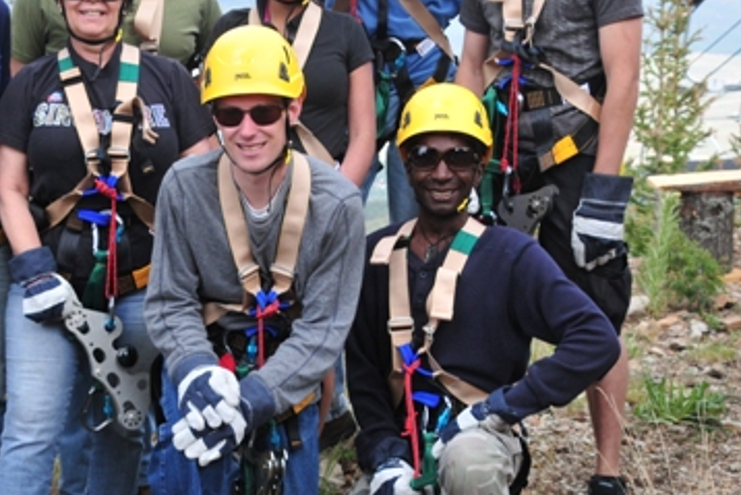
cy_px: 140
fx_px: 1544
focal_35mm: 75
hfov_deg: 27.0
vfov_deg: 18.1
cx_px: 315
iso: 640
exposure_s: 1/320
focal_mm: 28
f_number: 5.6
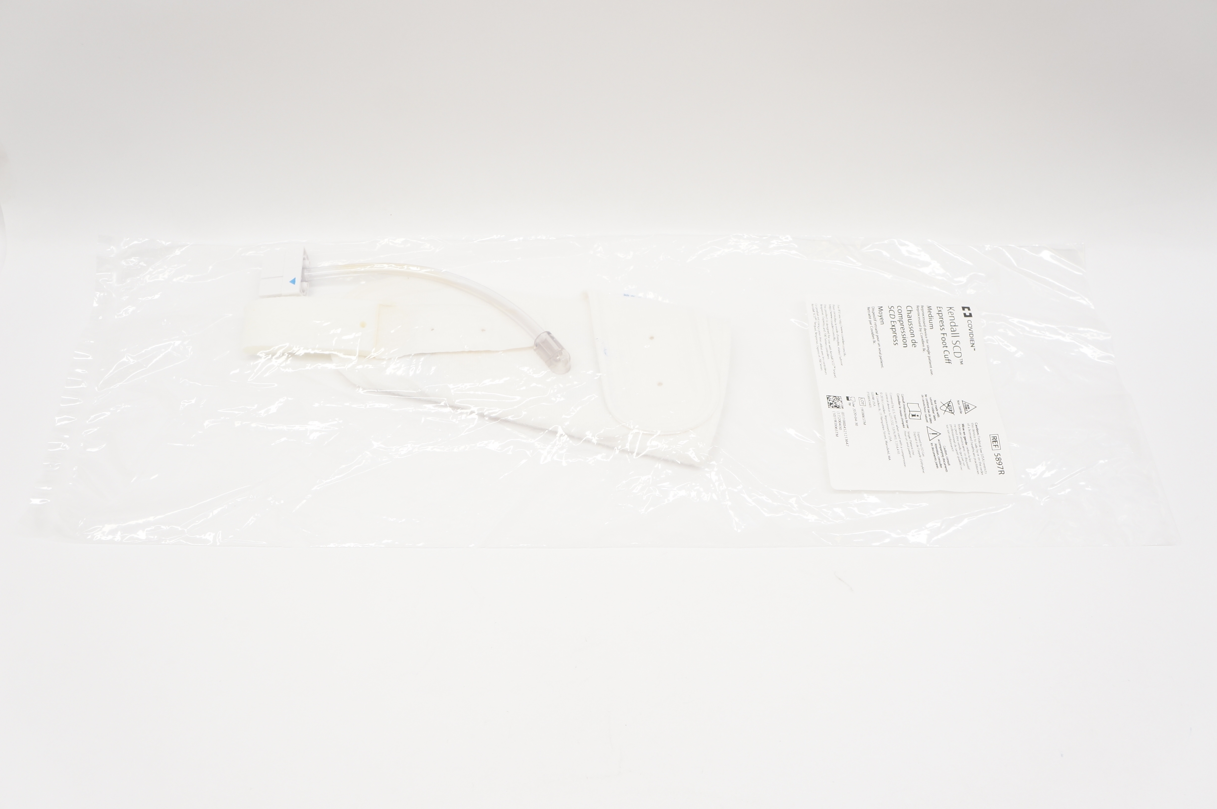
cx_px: 608
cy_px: 404
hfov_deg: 62.0
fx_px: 1013
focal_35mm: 30
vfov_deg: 43.5
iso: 400
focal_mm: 20
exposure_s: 1/60
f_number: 5.6
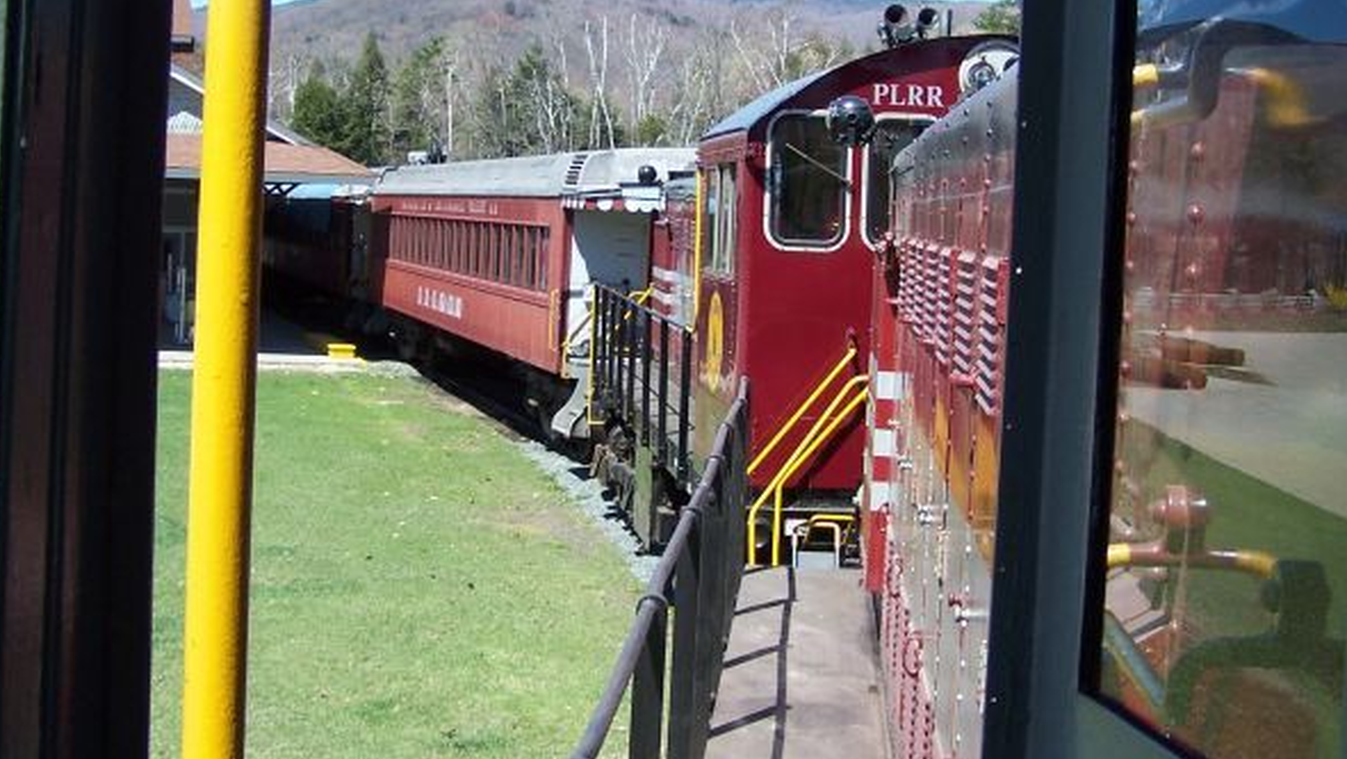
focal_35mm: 56
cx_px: 659
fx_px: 2001
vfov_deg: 21.4
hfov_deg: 37.2
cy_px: 242
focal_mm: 6.3
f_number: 2.8
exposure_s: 1/750
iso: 80
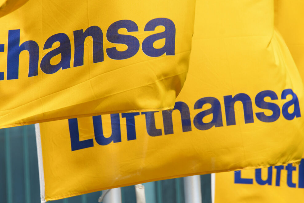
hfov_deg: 5.9
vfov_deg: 3.9
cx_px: 192
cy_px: 63
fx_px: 2973
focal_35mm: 352
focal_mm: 170
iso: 100
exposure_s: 1/250
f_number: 7.1
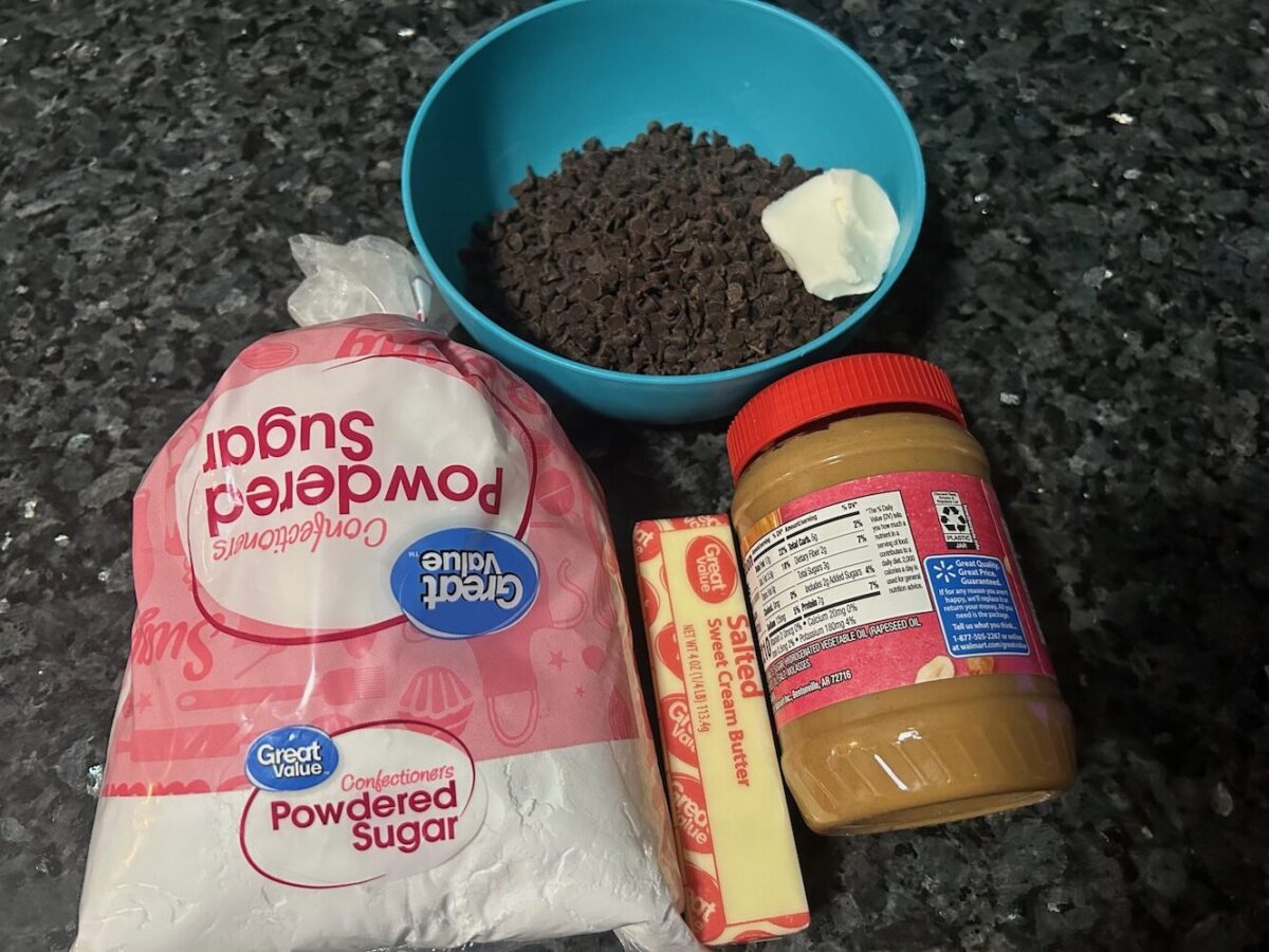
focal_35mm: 26
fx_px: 953
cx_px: 634
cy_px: 476
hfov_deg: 67.3
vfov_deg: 53.1
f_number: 1.5
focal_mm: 5.7
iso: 500
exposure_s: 1/60
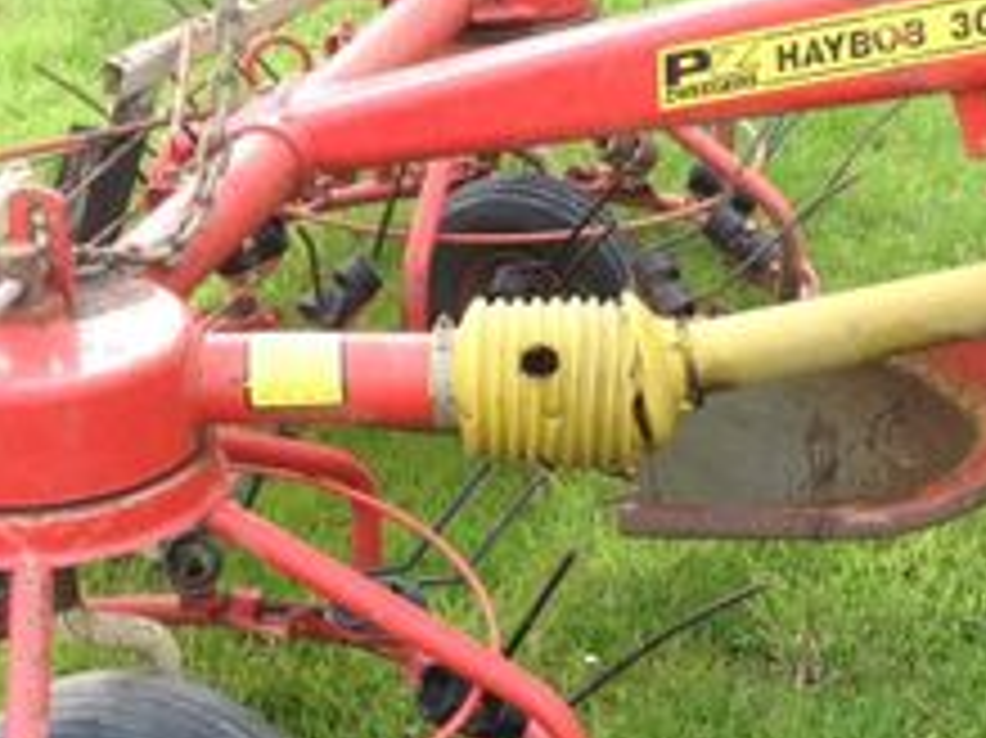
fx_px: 2733
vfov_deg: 15.4
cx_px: 837
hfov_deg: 20.1
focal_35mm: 96
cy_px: 490
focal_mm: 4.28
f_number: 2.4
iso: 50
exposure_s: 1/290
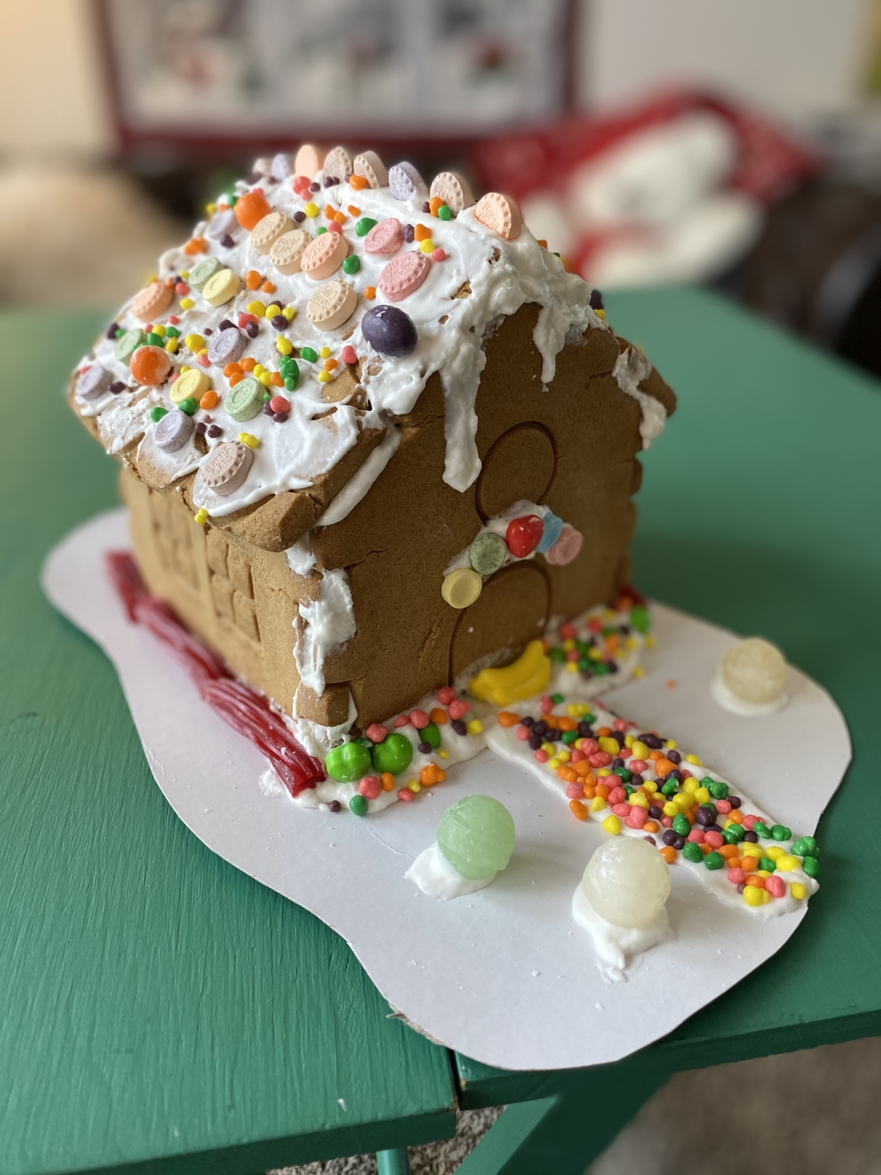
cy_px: 588
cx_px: 440
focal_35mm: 26
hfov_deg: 53.1
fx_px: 882
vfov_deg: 67.3
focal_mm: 4.25
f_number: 1.8
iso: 125
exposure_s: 1/60
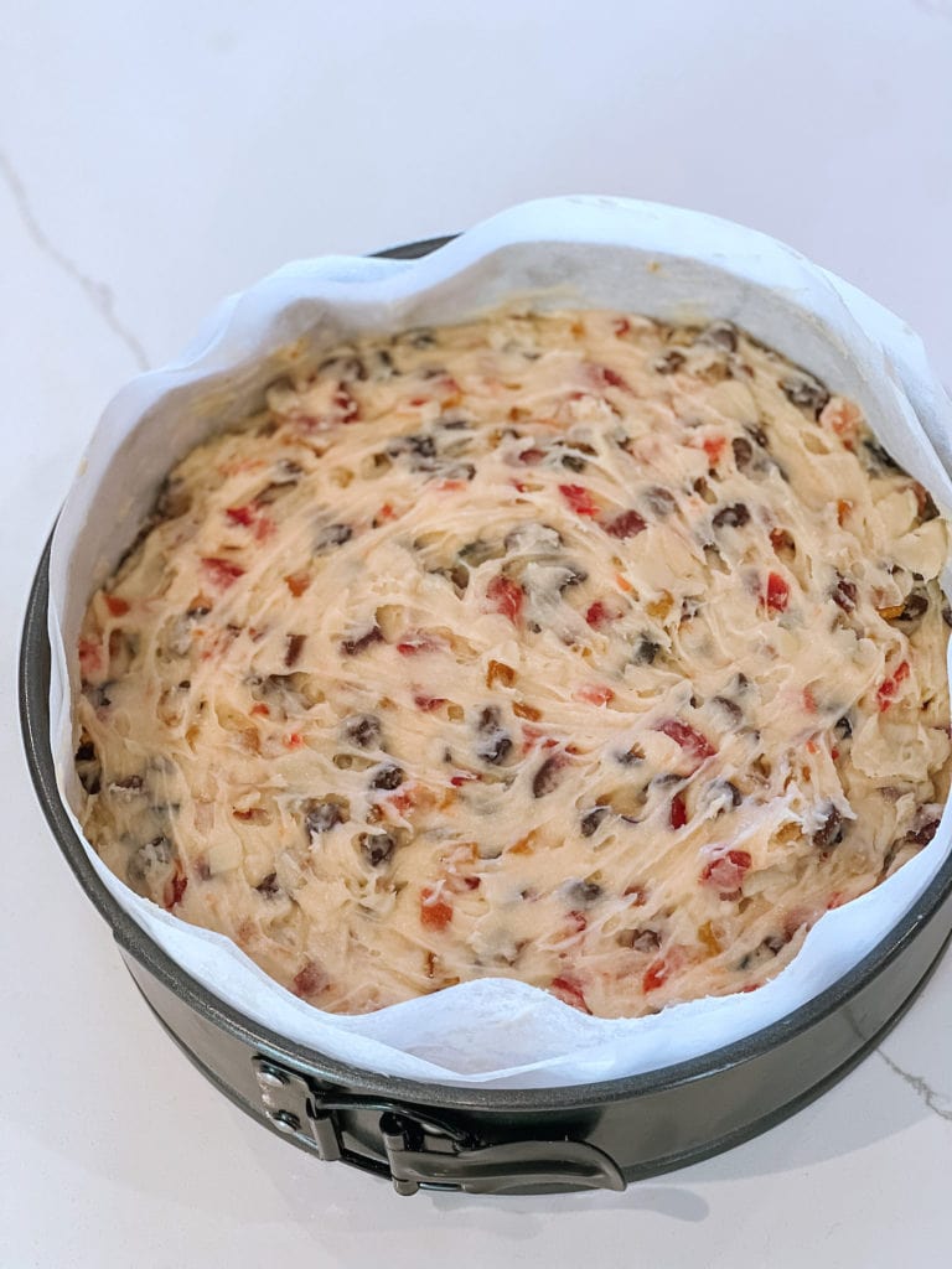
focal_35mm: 77
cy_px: 634
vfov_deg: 25.3
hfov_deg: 19.1
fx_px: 2824
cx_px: 476
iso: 200
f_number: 2.8
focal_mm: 9
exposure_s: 1/40
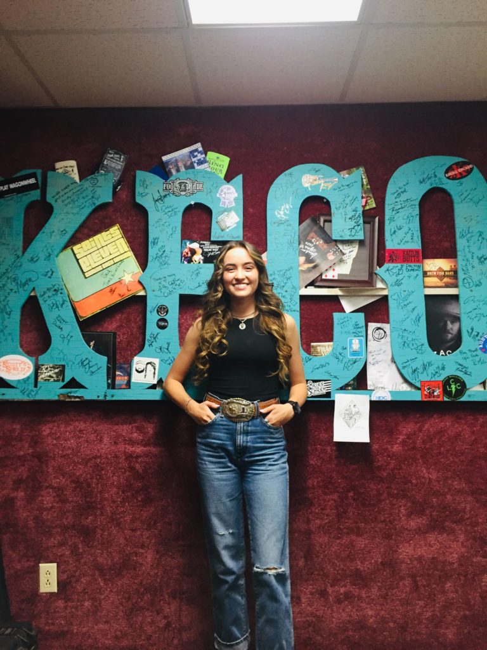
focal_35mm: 29
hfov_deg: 48.2
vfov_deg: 61.7
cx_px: 244
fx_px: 544
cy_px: 325
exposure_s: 1/30
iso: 160
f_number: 2.2
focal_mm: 4.15
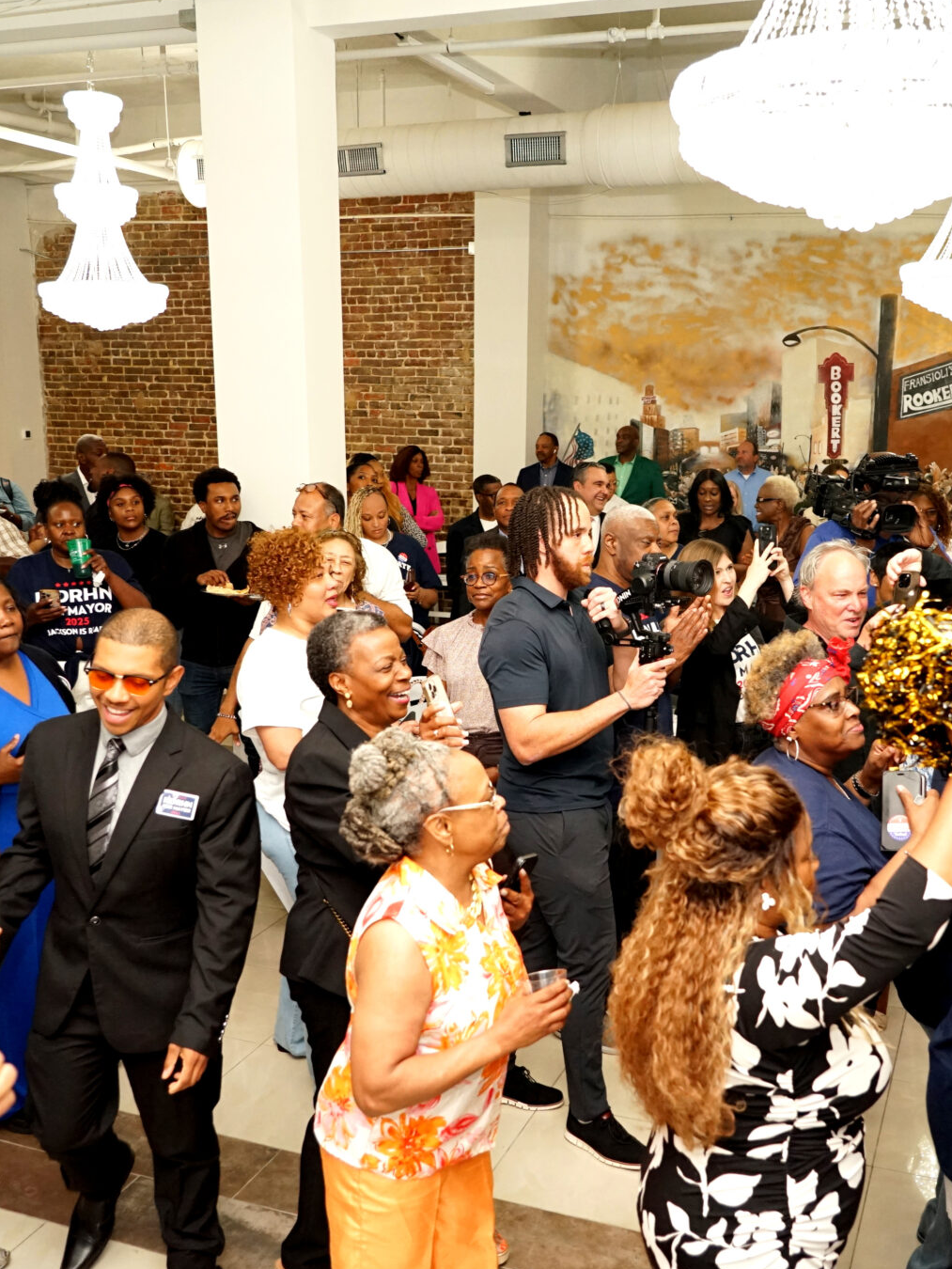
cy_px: 636
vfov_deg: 52.6
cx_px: 593
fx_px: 1283
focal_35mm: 35
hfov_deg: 40.4
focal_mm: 24
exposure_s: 1/160
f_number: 4
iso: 3200
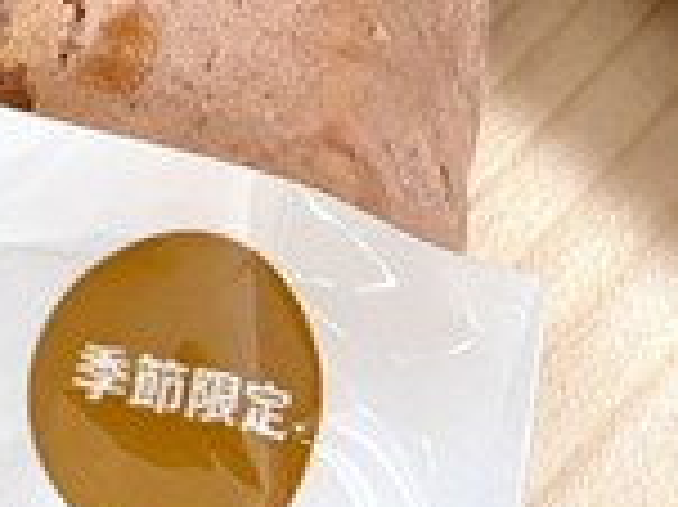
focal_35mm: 110
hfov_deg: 17.8
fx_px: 2153
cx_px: 521
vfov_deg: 12.6
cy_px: -323
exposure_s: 1/86
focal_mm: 4.25
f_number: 1.8
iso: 125
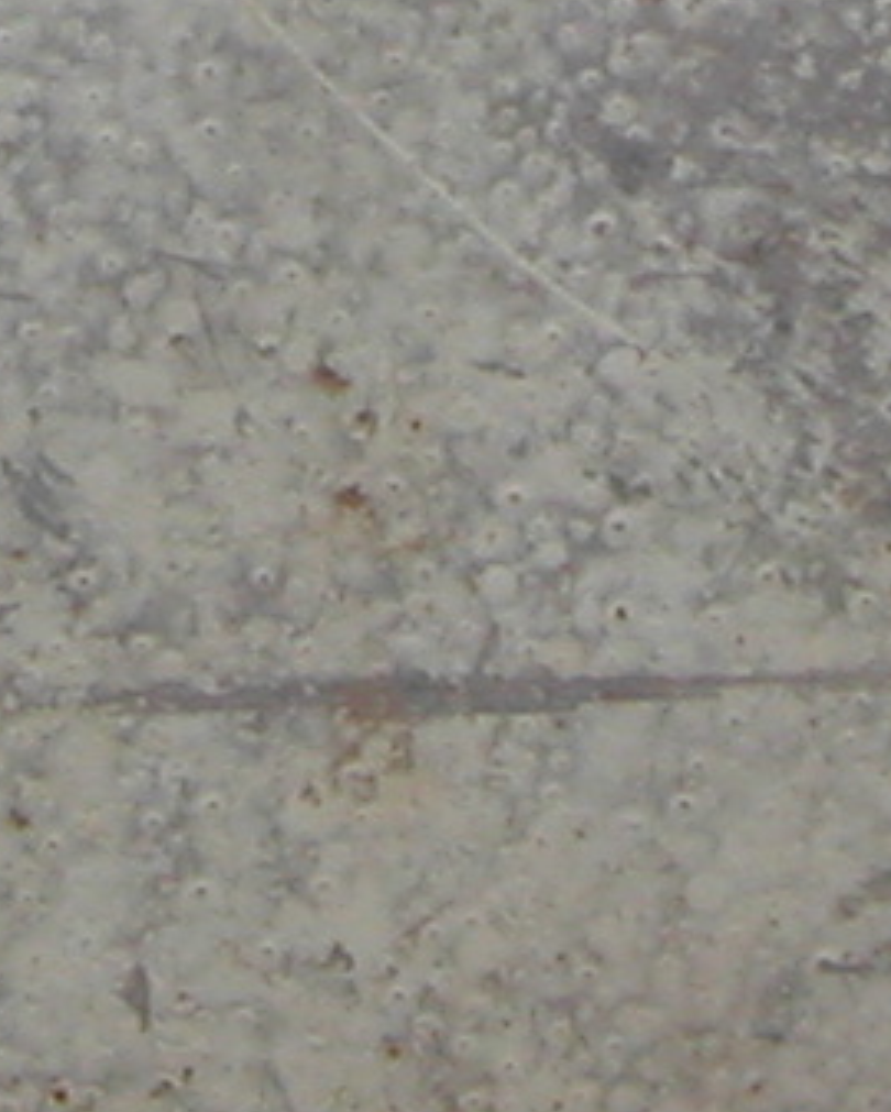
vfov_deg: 3.3
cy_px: -2000
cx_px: 584
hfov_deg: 2.7
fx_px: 19035
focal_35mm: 578
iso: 100
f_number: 6.8
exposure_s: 1/433
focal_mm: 19.9
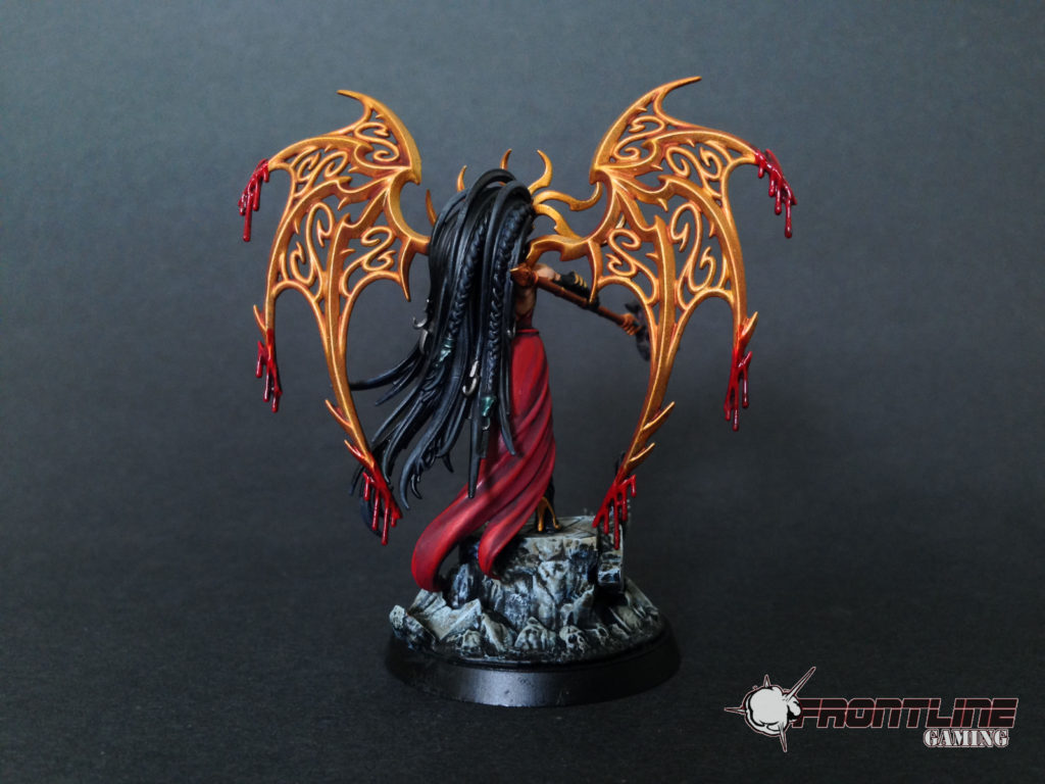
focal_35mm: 33
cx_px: 522
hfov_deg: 55.4
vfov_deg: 42.9
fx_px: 996
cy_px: 392
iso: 100
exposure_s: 1/20
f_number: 2.4
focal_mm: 4.12
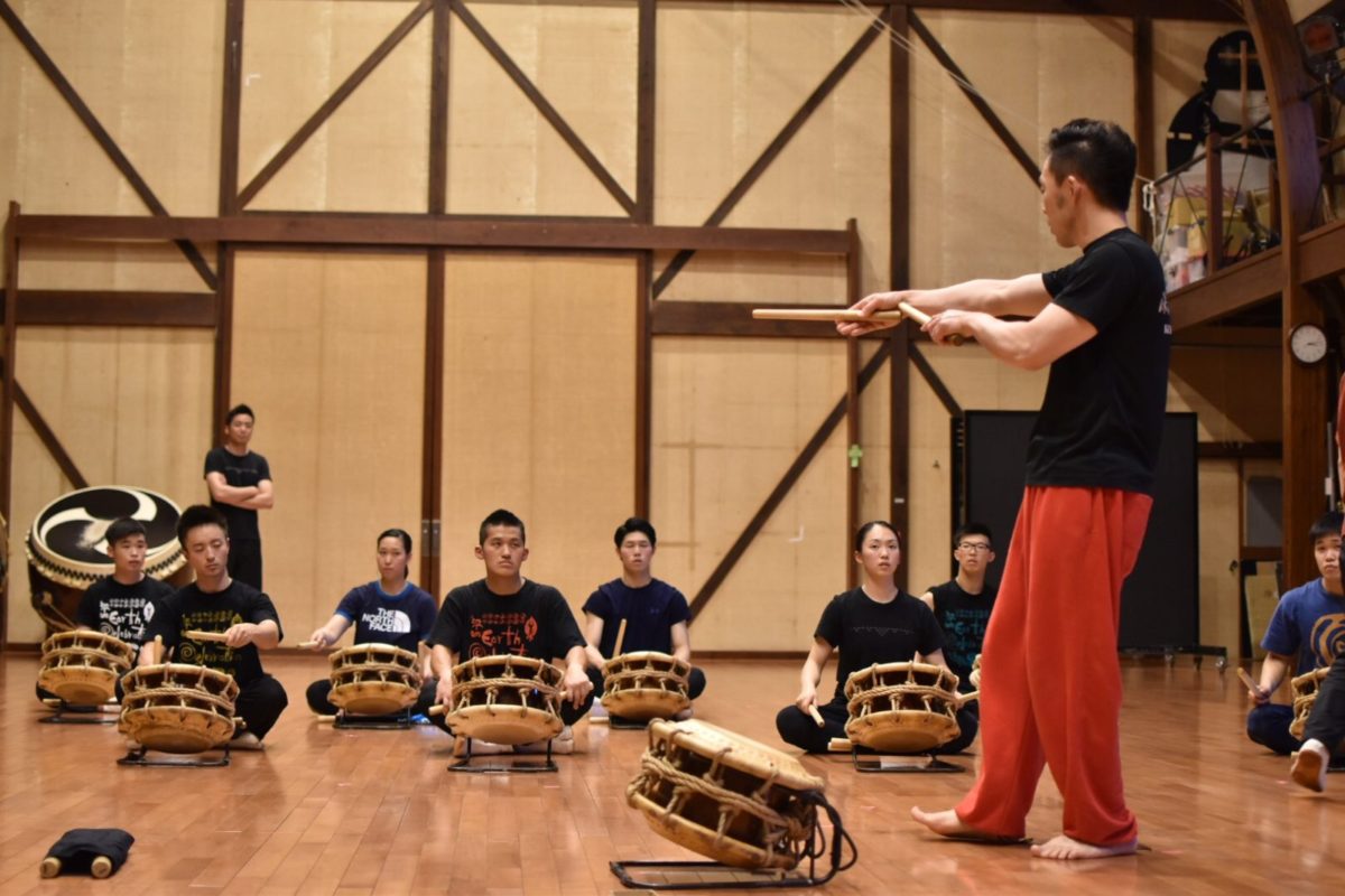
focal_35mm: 52
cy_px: 448
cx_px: 672
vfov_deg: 25.8
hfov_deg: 37.9
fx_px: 1961
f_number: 2.2
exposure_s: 1/125
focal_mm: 35
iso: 800
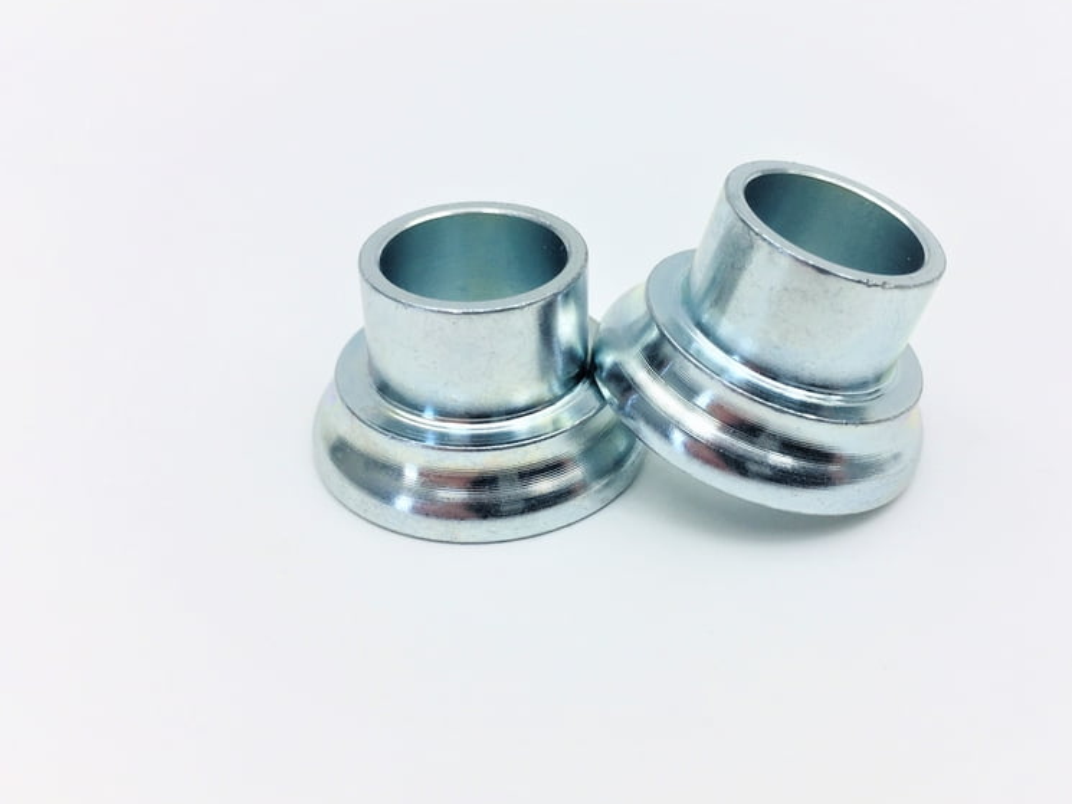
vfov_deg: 38.7
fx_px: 1146
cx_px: 591
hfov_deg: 50.0
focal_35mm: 37
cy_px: 378
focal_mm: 4.15
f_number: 2.2
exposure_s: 1/222
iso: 25
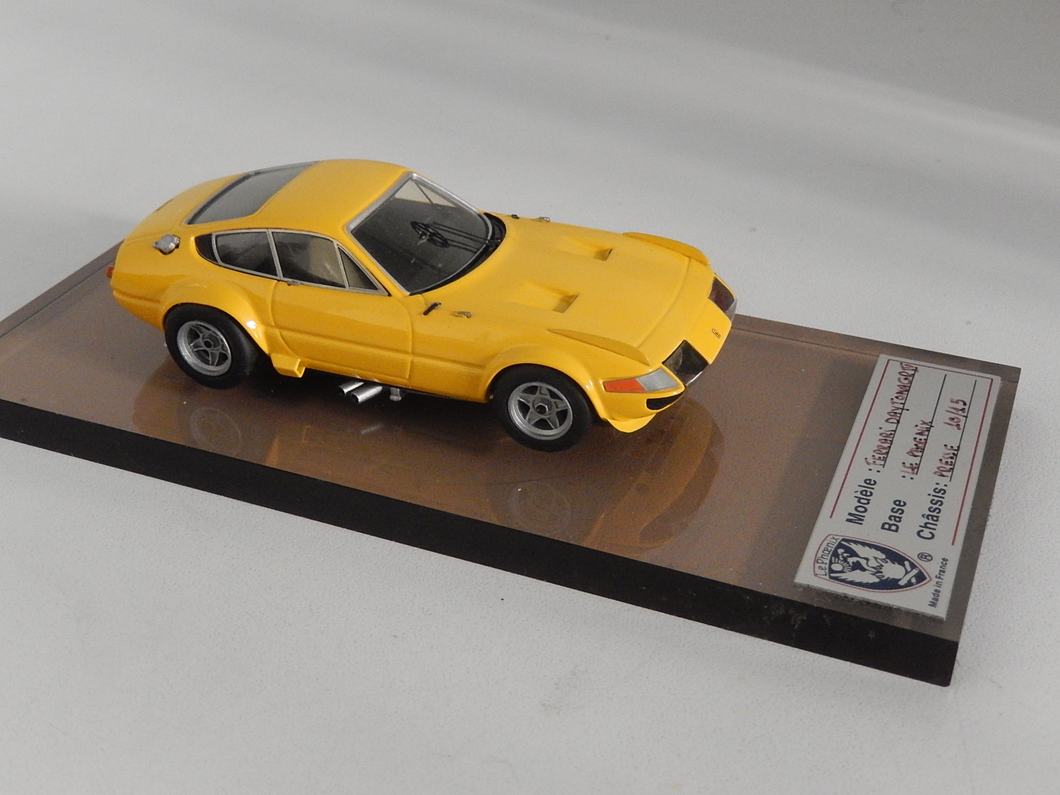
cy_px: 398
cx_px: 530
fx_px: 1378
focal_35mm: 45
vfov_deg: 32.2
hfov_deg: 42.1
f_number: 4.3
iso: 800
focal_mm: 8.1
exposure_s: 1/5
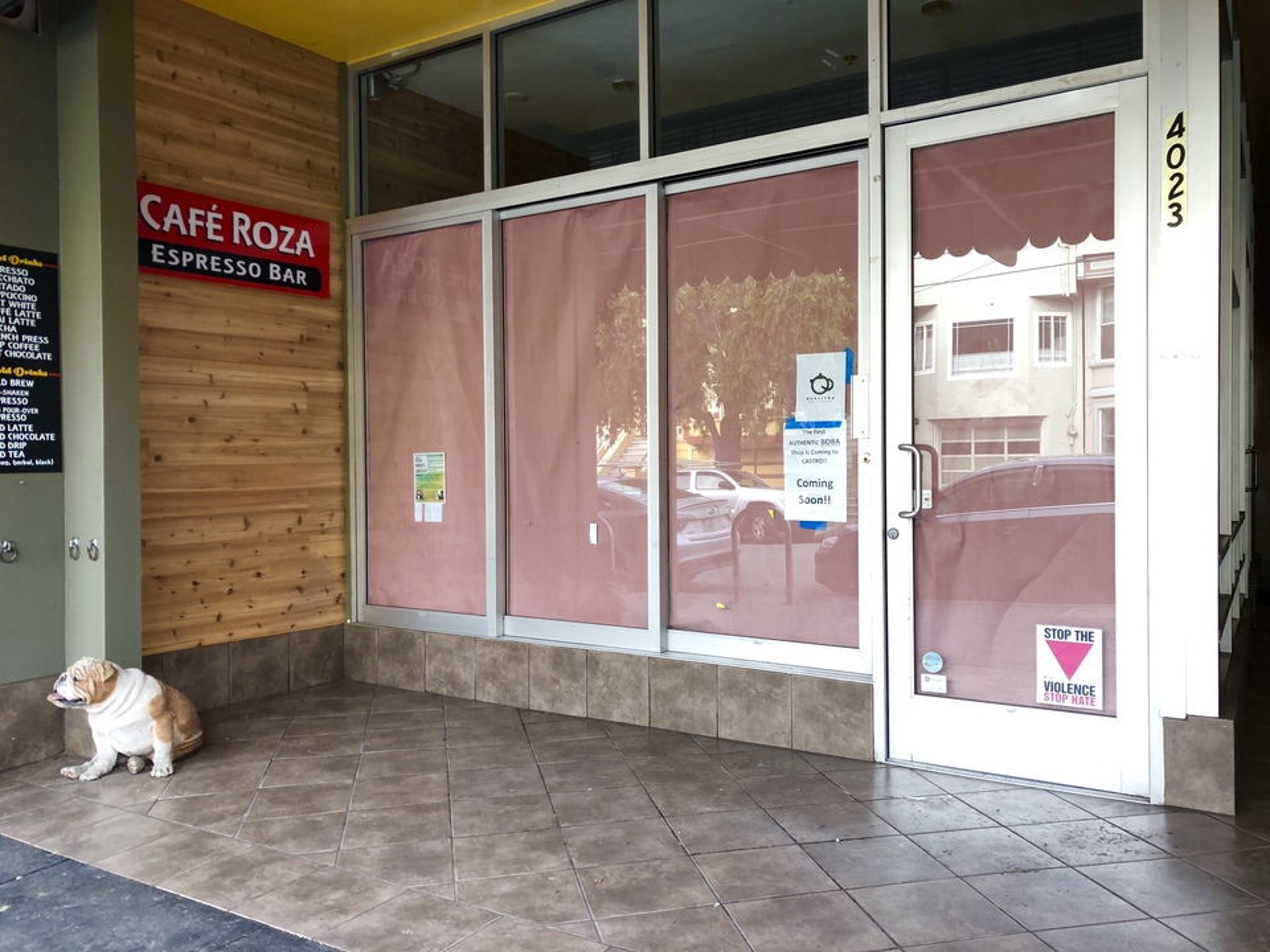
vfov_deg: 49.7
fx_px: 1027
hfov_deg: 63.4
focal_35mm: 28
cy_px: 476
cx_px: 635
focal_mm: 4
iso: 25
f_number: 1.8
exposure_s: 1/40
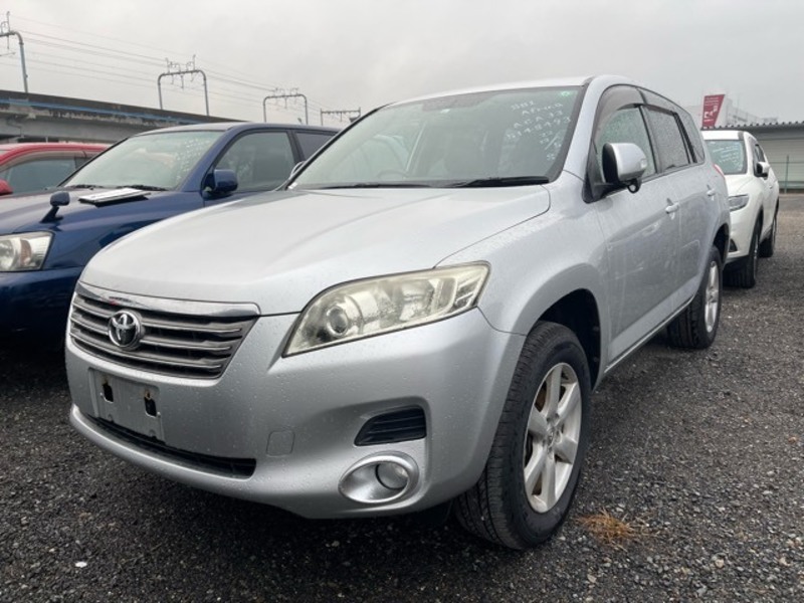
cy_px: 302
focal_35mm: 26
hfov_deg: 67.3
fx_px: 604
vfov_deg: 53.1
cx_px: 402
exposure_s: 1/428
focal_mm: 5.1
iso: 32
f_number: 1.6
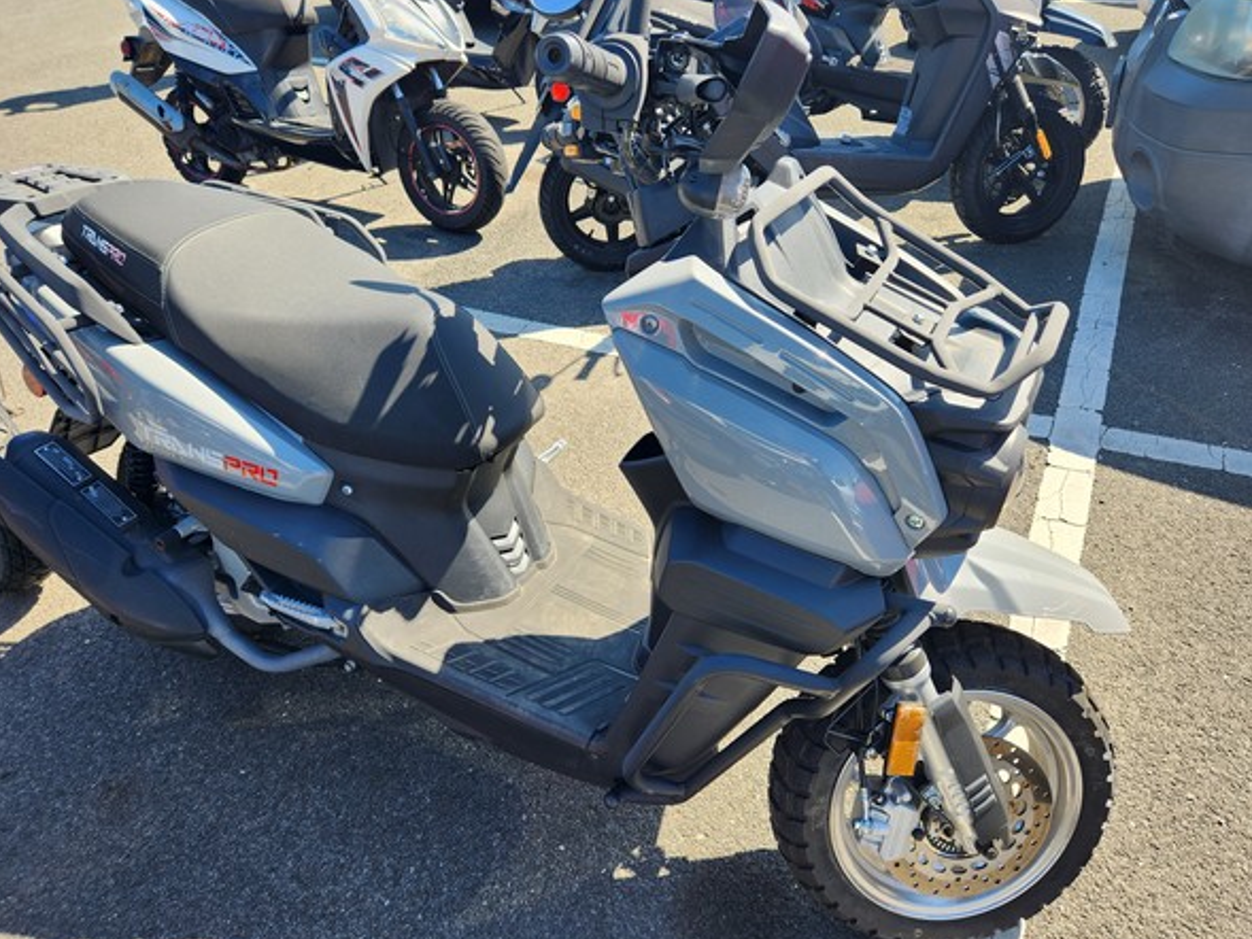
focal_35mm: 25
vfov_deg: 54.9
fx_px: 904
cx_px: 608
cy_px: 457
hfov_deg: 69.4
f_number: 1.8
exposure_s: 1/393
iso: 20
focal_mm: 5.4
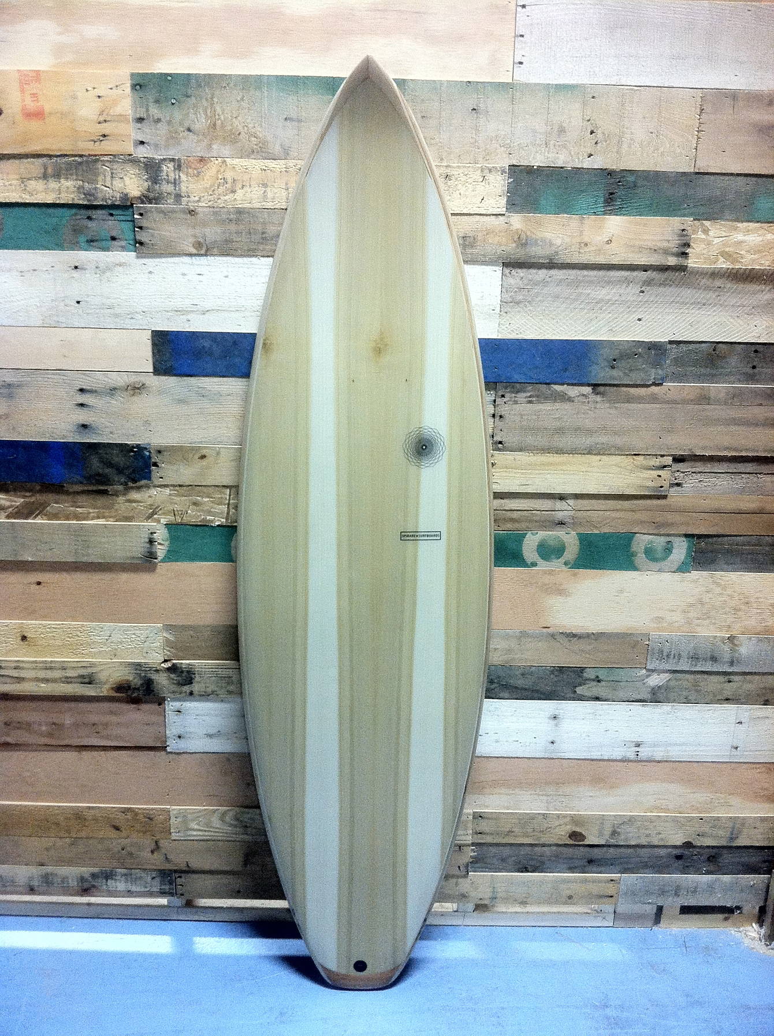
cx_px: 387
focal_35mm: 35
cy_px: 518
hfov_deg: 40.6
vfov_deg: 52.7
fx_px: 1046
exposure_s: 1/15
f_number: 2.8
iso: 160
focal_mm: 3.85
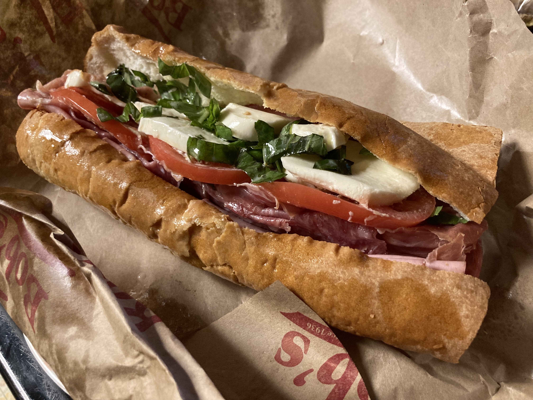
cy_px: 200
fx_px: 431
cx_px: 266
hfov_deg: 63.4
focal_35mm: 28
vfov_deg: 49.7
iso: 400
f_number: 1.8
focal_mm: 3.99
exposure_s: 1/30
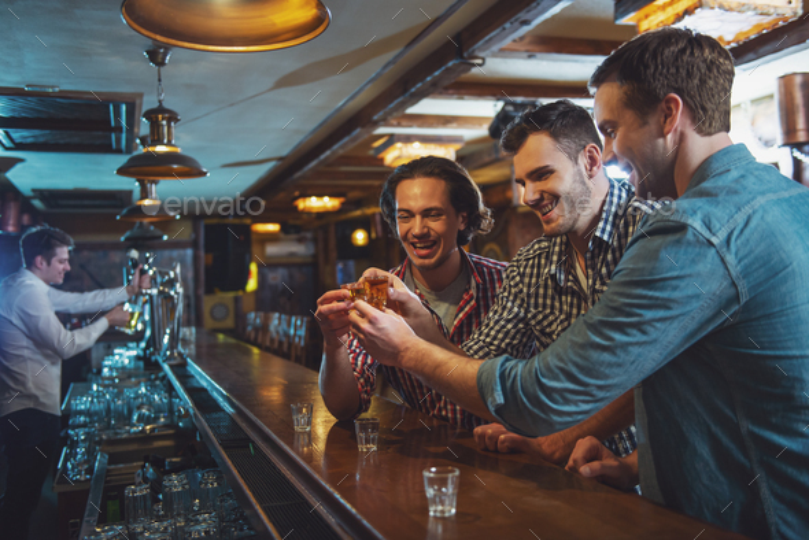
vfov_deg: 35.1
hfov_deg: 50.7
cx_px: 404
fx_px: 854
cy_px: 270
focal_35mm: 38
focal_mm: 38
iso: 500
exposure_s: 1/200
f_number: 2.8
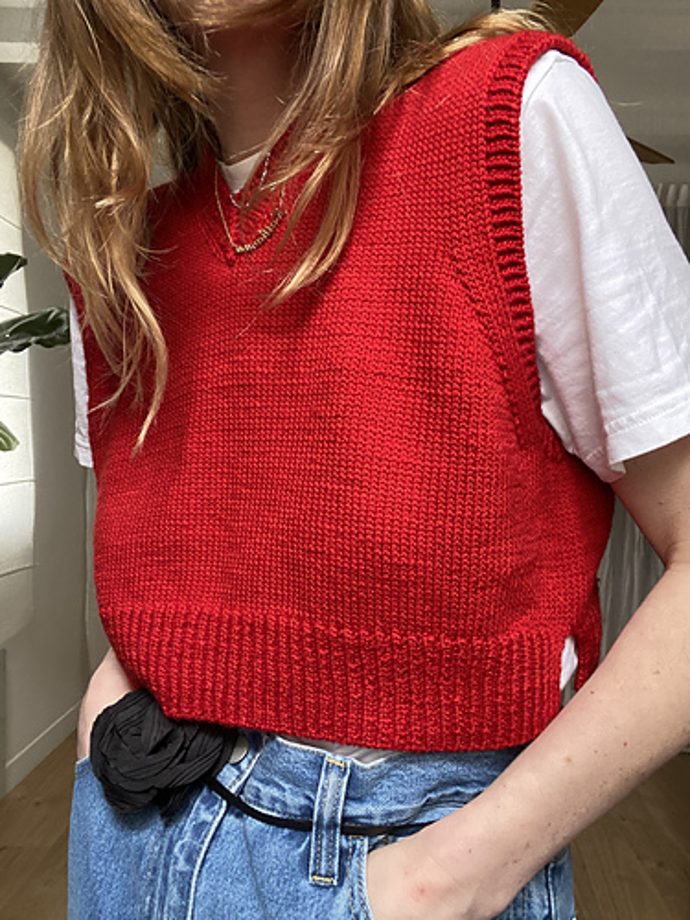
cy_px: 460
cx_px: 345
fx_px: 797
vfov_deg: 60.0
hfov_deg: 46.8
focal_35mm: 30
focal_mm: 2.71
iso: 250
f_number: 2.2
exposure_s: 1/60
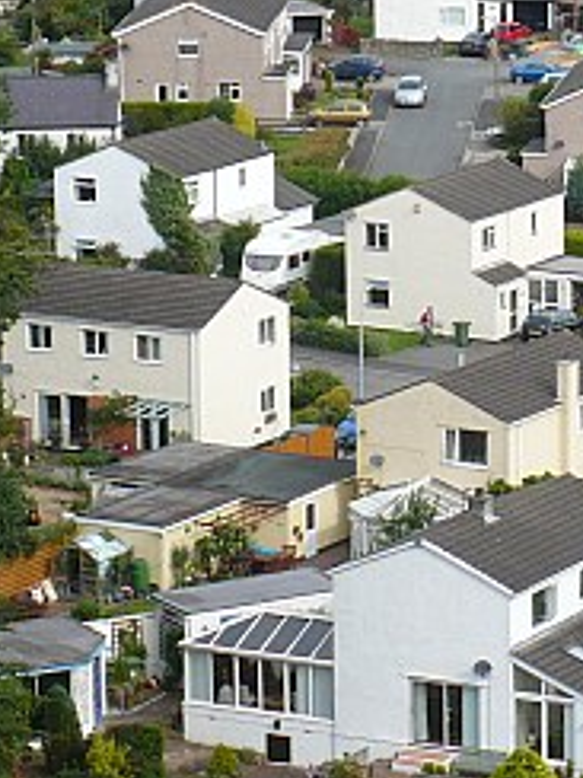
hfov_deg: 7.2
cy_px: 172
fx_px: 4603
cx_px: 745
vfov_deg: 9.6
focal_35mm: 205
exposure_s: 1/500
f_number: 3.3
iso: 100
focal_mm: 12.9
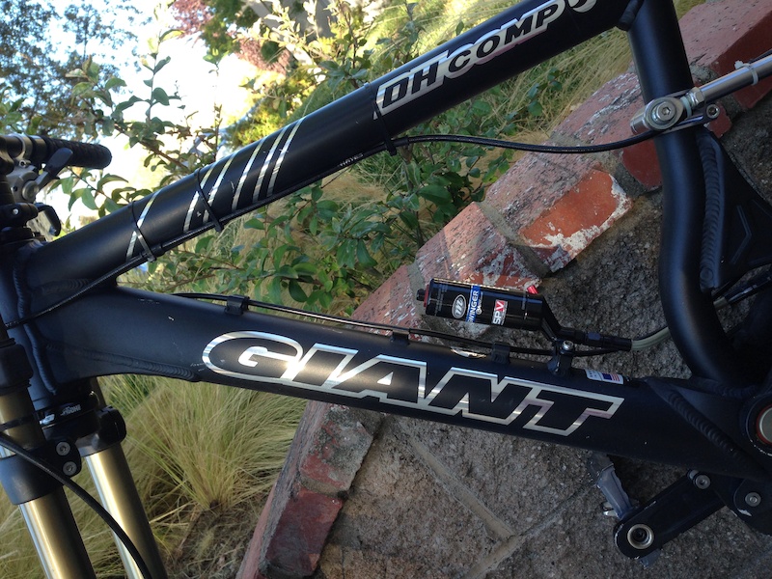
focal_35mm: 33
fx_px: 736
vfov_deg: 42.9
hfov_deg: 55.4
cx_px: 386
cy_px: 290
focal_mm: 4.12
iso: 50
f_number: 2.4
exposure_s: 1/120
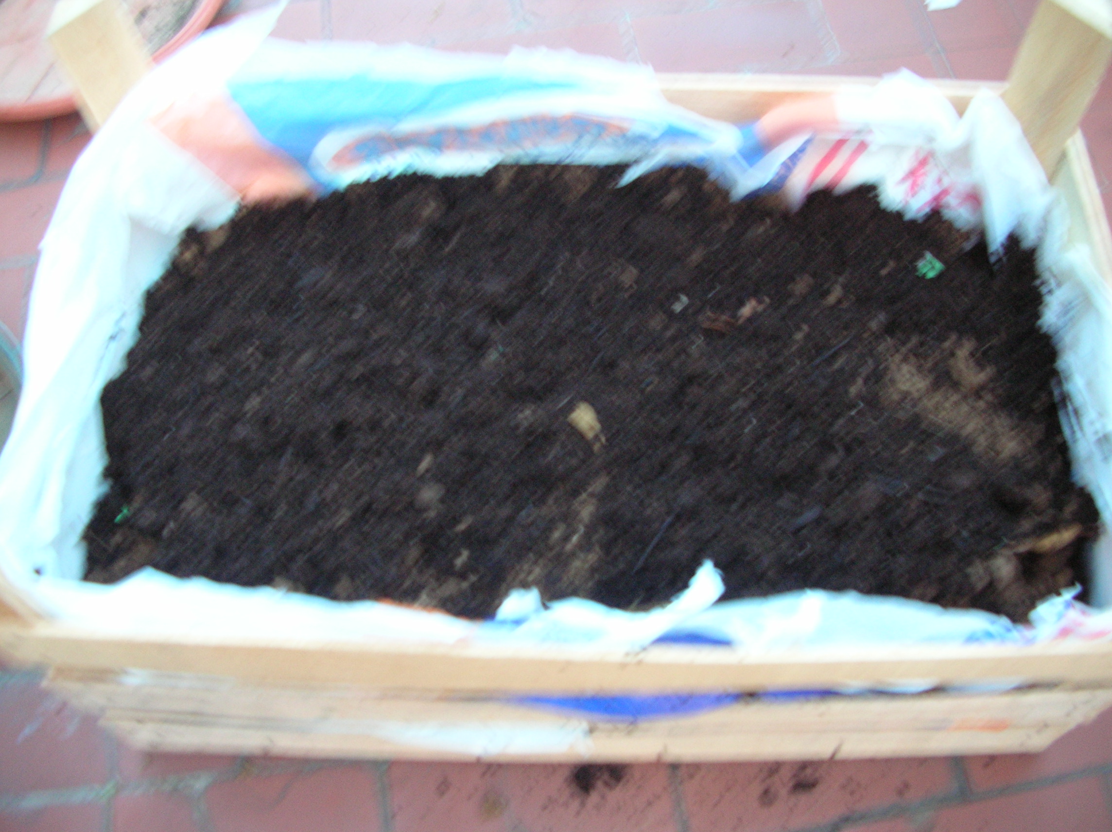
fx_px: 1123
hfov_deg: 52.7
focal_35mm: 35
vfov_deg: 40.6
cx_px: 556
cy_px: 416
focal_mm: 5.8
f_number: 2.8
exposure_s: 1/5.2
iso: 144
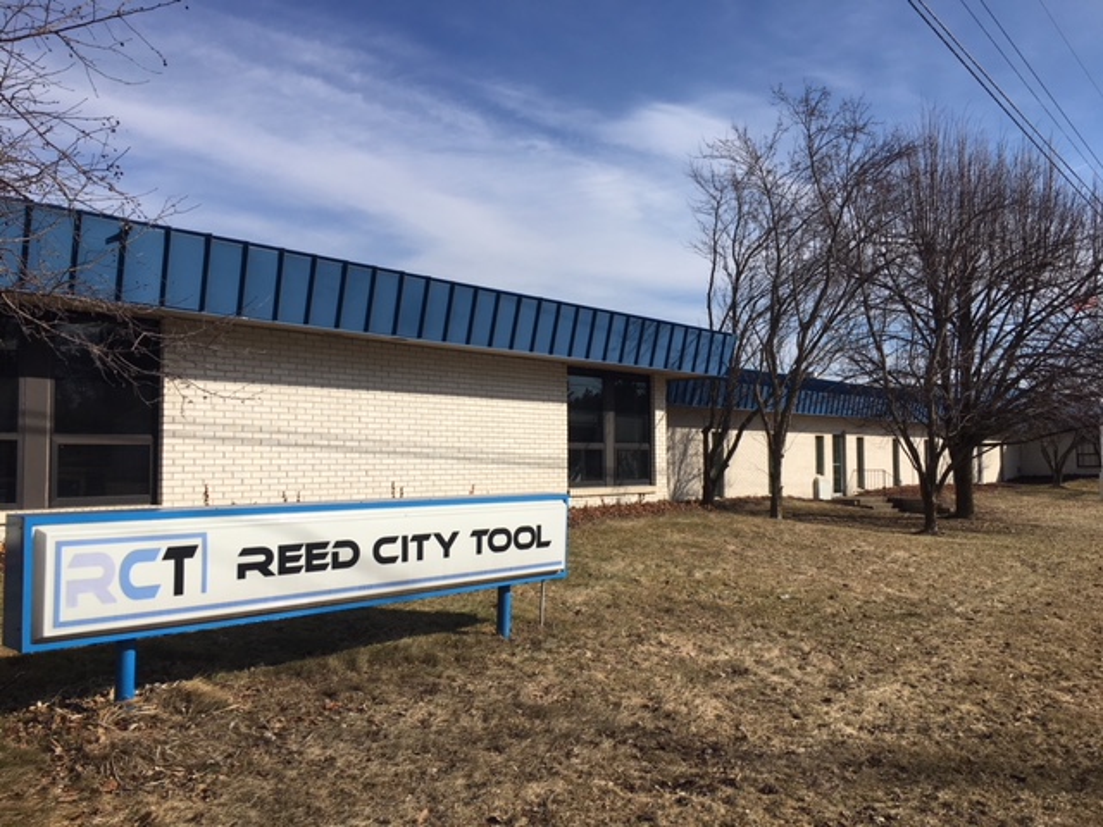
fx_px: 924
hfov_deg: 61.7
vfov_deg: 48.2
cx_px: 552
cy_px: 414
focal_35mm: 29
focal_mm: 4.15
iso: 25
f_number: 2.2
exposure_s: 1/2653
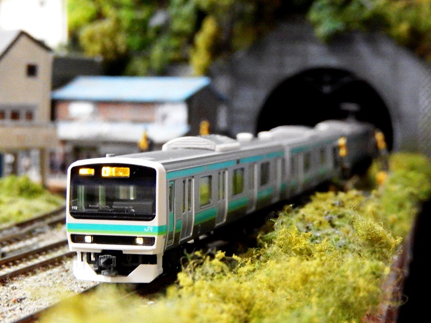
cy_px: 162
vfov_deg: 15.6
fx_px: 1183
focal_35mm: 95
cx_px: 216
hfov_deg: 20.7
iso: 3200
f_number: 5.2
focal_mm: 17
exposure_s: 1/15
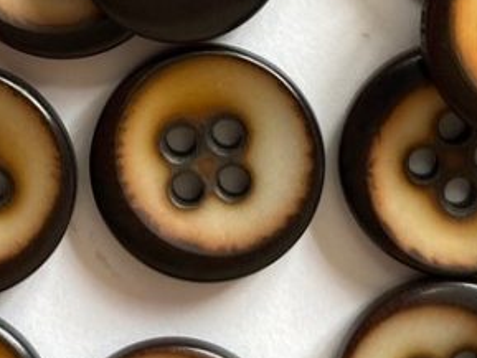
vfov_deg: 19.7
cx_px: 277
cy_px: -106
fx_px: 951
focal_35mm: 69
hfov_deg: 28.1
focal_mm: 4.25
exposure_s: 1/121
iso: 100
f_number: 1.8
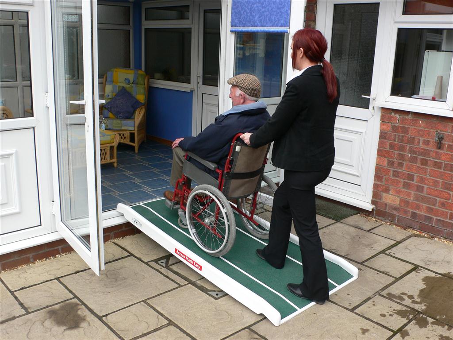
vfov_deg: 41.8
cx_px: 226
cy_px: 170
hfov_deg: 54.0
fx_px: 445
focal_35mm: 34
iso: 80
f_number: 4
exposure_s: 1/160
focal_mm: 6.3
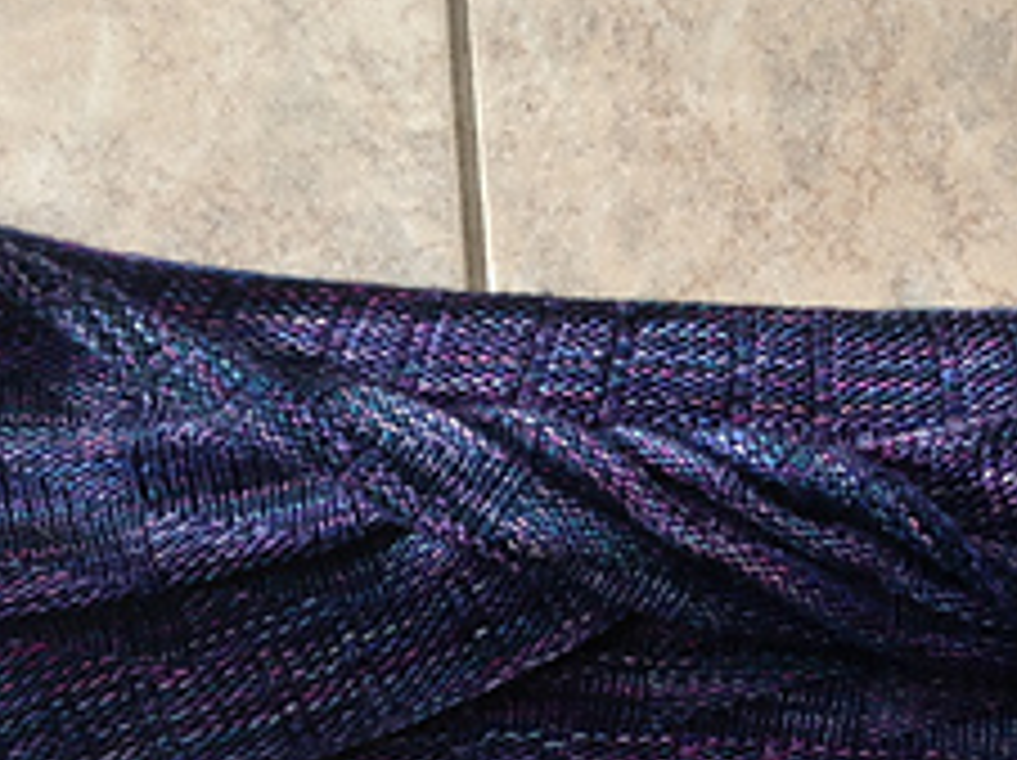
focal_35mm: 73
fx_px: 2142
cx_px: 832
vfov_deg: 19.9
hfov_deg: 26.2
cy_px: 632
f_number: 2.4
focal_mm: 3.3
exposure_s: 1/120
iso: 25
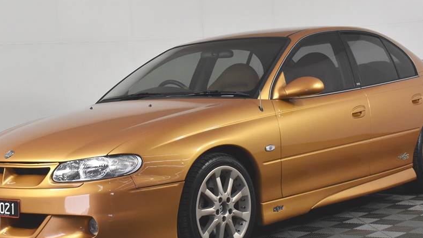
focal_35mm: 74
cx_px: 214
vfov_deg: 16.3
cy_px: 139
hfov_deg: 28.6
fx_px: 830
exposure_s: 1/320
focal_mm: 36
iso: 1600
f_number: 9
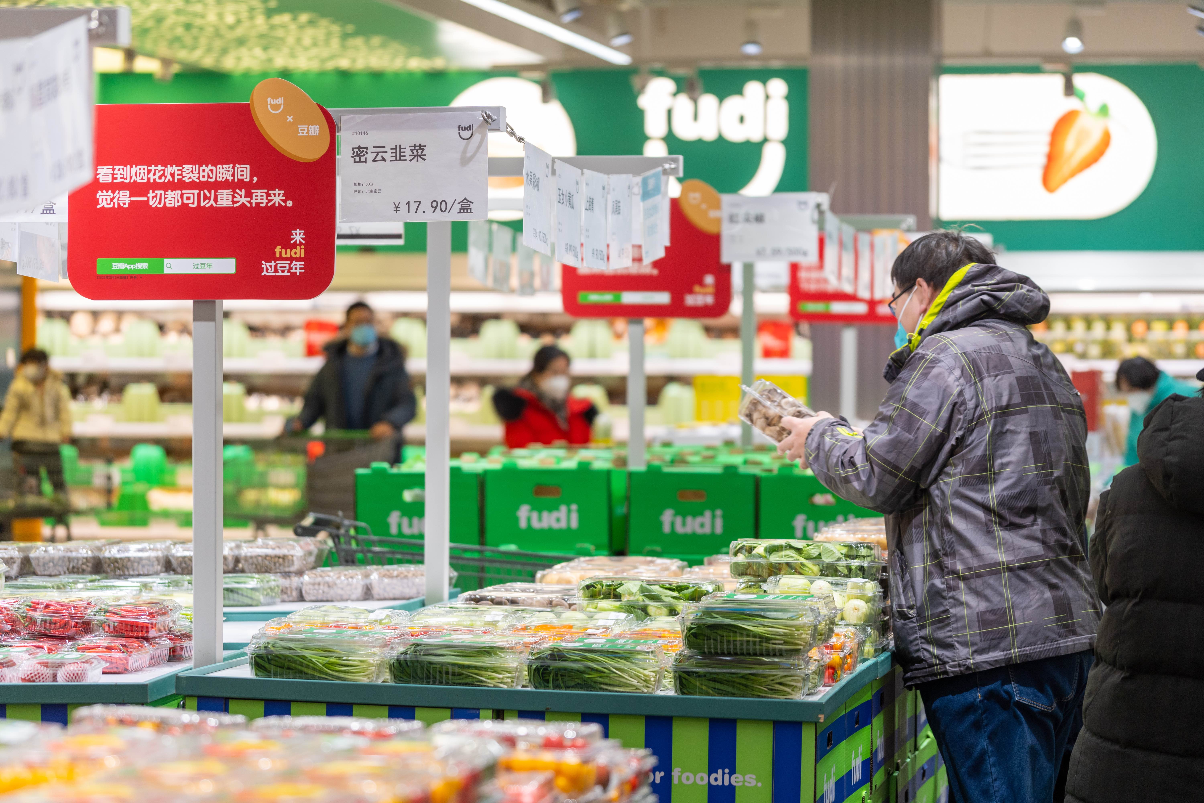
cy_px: 402
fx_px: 4448
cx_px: 602
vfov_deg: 10.3
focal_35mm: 133
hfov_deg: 15.4
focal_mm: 133
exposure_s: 1/125
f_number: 4
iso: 500
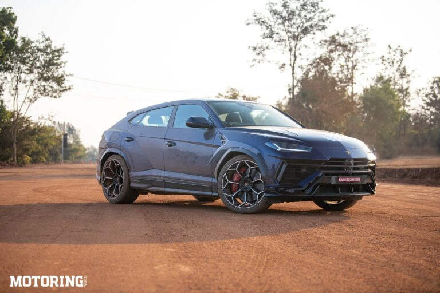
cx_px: 220
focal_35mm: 70
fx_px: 855
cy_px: 146
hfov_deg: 28.8
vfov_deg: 19.5
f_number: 2.8
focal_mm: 70
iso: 500
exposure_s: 1/250
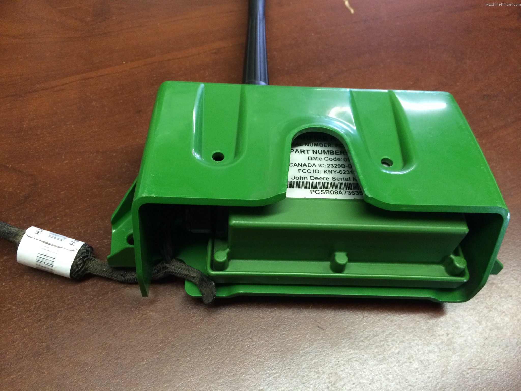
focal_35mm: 30
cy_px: 196
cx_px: 260
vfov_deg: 46.8
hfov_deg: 60.0
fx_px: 452
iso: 200
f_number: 2.2
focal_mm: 4.12
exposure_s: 1/30
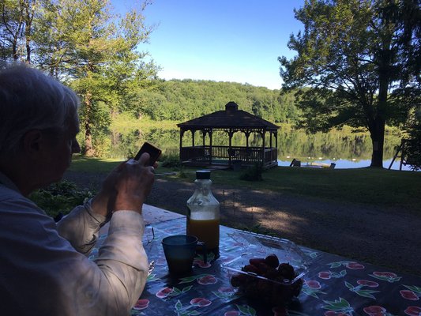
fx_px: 353
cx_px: 210
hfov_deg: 61.6
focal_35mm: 29
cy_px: 158
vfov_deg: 48.2
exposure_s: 1/478
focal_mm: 4.15
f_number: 2.2
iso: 25
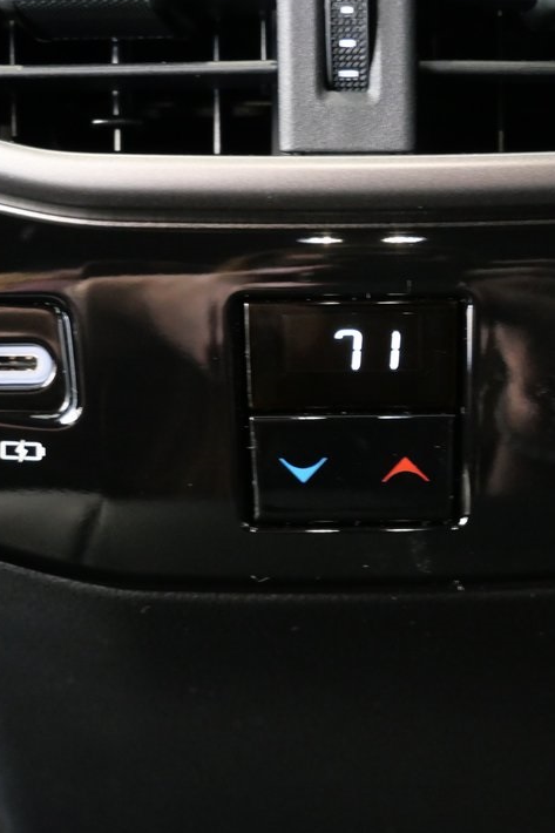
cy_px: 413
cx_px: 418
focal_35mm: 60
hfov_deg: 22.4
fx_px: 1388
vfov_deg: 33.4
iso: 3200
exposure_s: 1/6
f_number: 4.1
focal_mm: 20
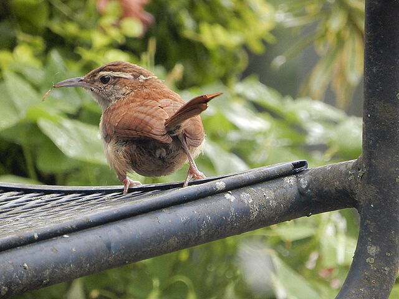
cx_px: 200
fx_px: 8299
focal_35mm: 720
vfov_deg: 2.1
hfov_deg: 2.8
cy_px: 150
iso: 500
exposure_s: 1/60
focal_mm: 128
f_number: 6.9
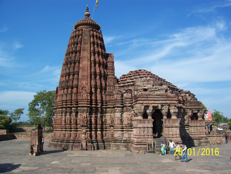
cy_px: 87
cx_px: 116
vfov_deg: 41.8
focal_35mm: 34
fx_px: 227
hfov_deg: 53.9
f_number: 5.1
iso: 80
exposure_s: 1/640
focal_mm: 5.6
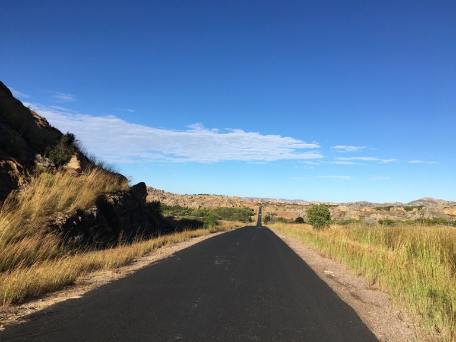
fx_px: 382
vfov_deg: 48.2
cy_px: 171
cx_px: 228
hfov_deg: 61.7
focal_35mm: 29
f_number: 2.2
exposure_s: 1/2198
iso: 25
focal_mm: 4.15
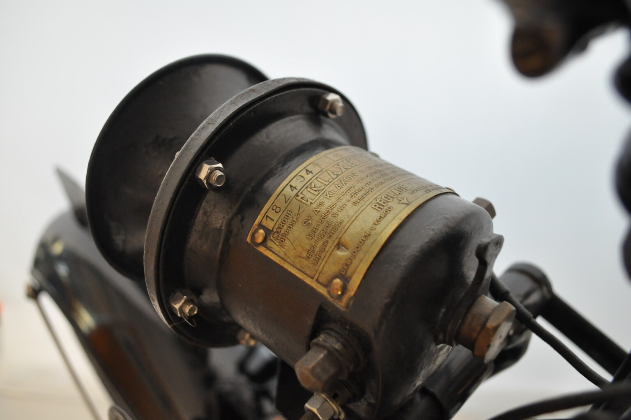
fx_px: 525
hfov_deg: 62.0
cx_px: 316
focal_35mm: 30
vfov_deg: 43.5
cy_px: 210
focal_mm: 20
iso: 1600
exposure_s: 1/30
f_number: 3.8
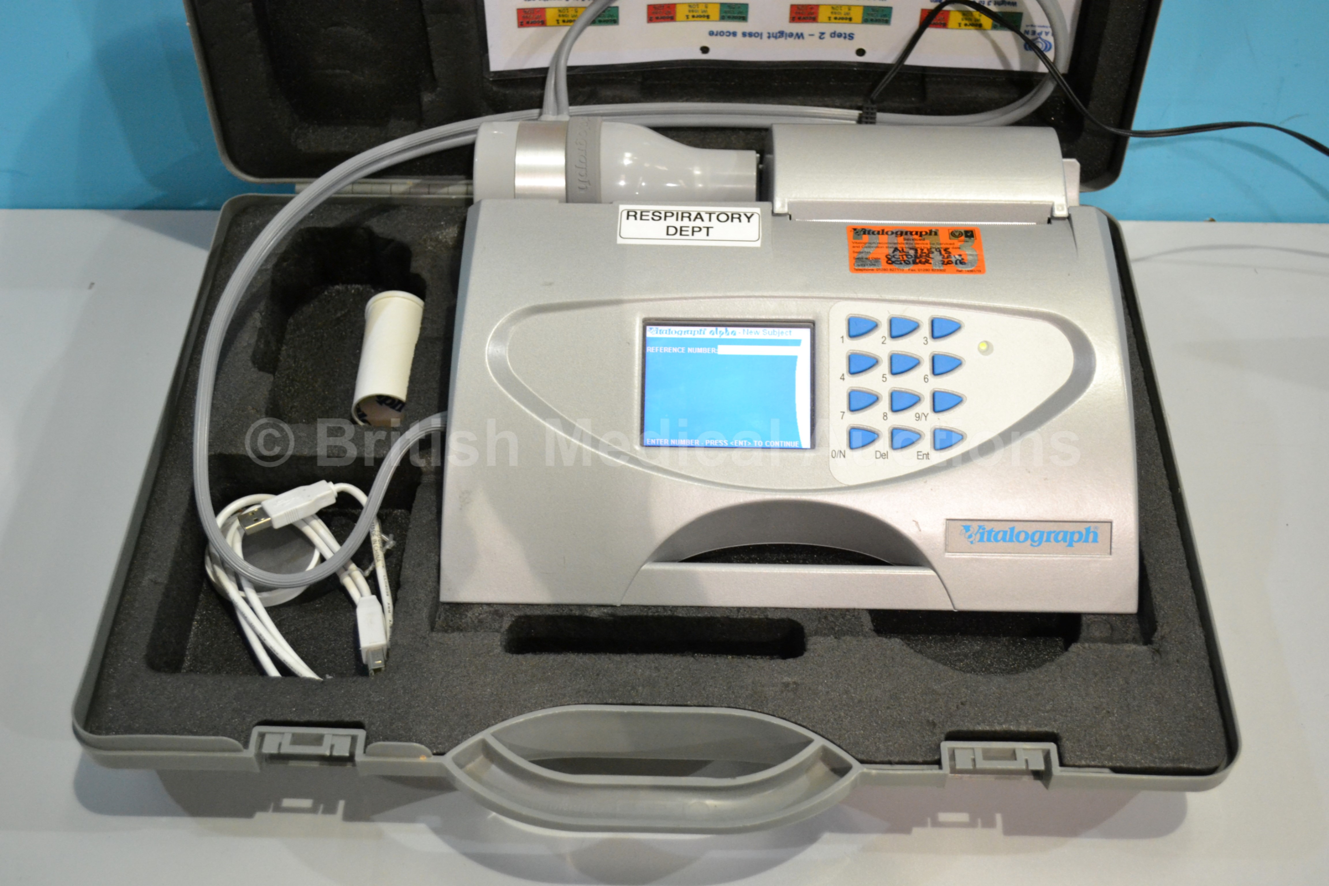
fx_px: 1661
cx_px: 664
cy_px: 443
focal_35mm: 45
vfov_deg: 29.9
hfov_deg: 43.6
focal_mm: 30
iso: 2200
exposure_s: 1/60
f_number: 4.5
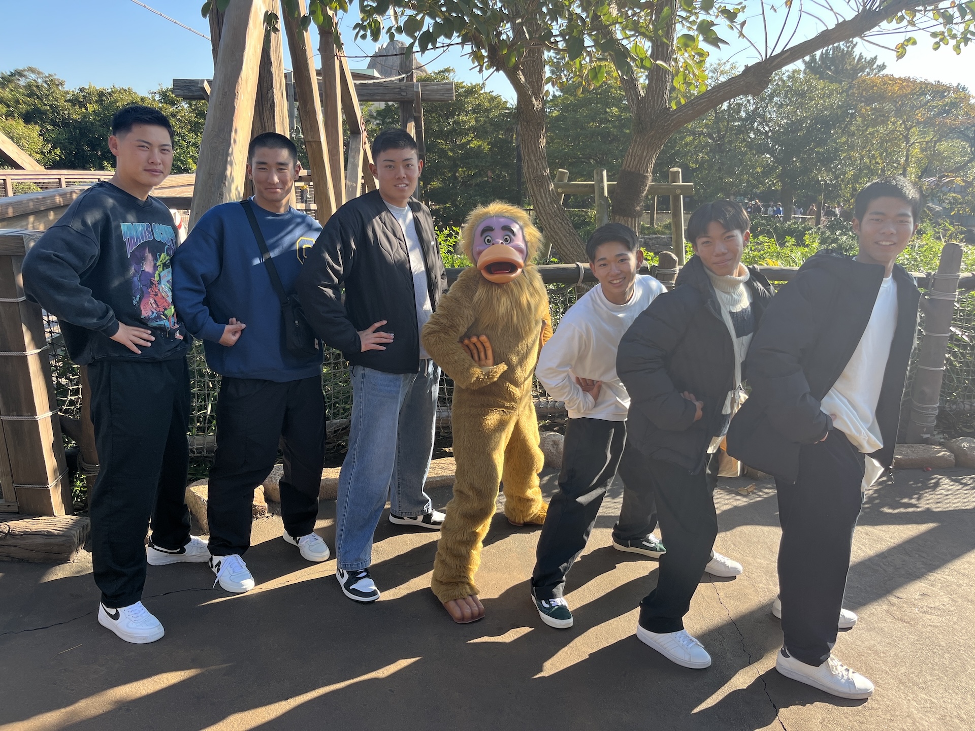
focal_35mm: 26
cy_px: 366
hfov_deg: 67.3
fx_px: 732
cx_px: 488
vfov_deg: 53.1
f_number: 1.6
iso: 50
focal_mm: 5.1
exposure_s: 1/639
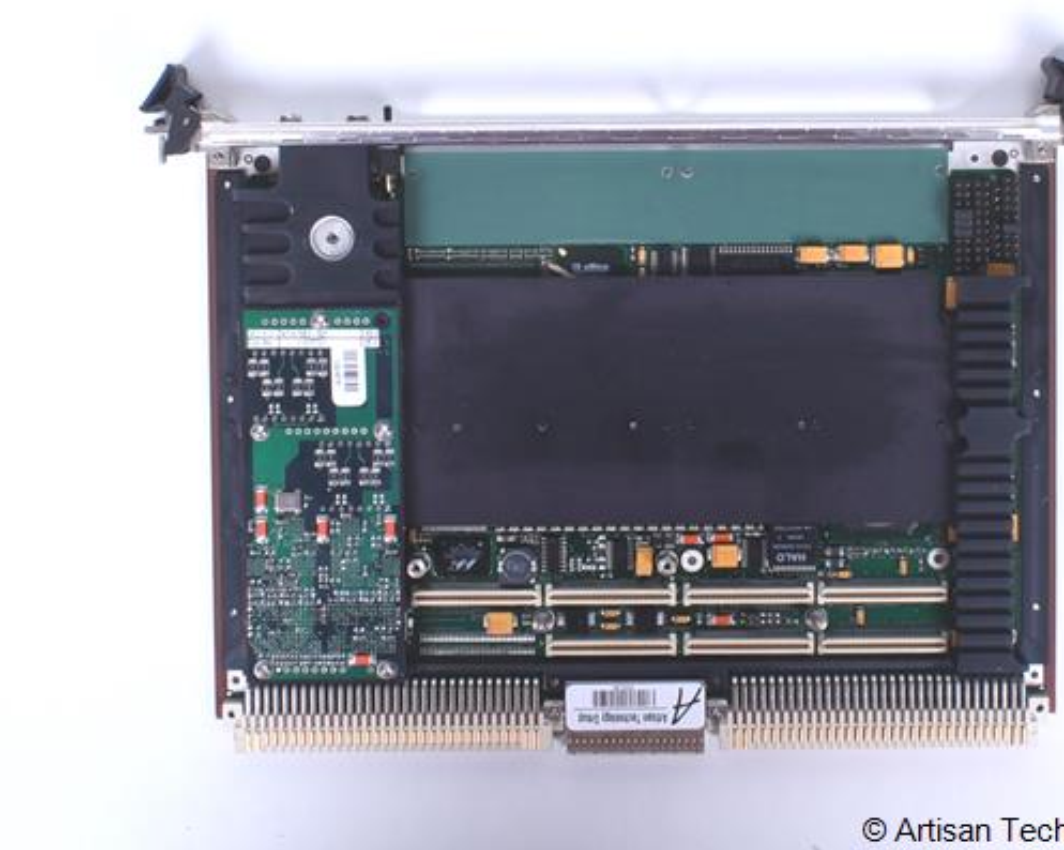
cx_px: 636
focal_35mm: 34
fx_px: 1070
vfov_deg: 43.3
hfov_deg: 52.5
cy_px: 424
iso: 200
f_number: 14
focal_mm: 20
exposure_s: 1/250
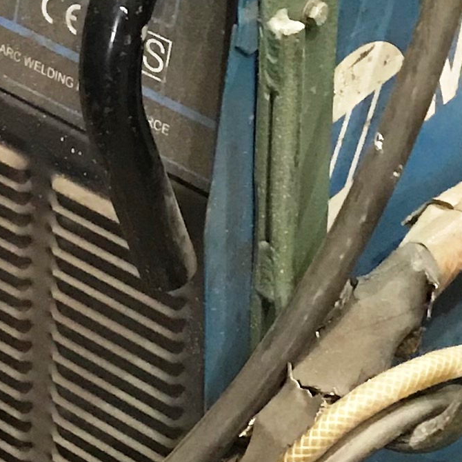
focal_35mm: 149
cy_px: -103
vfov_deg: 11.5
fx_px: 2250
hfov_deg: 11.7
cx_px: 123
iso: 80
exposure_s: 1/5
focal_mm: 3.99
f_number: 1.8
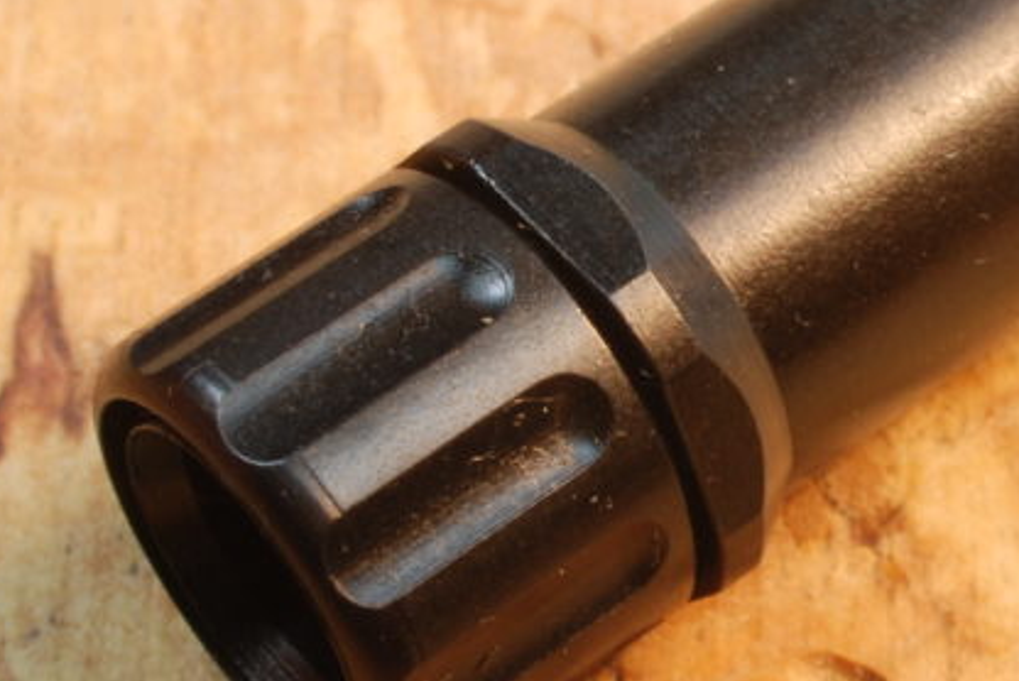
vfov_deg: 7.9
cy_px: 234
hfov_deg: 11.8
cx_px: 1004
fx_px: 4900
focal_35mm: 173
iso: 200
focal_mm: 40
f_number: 22
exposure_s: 1/8
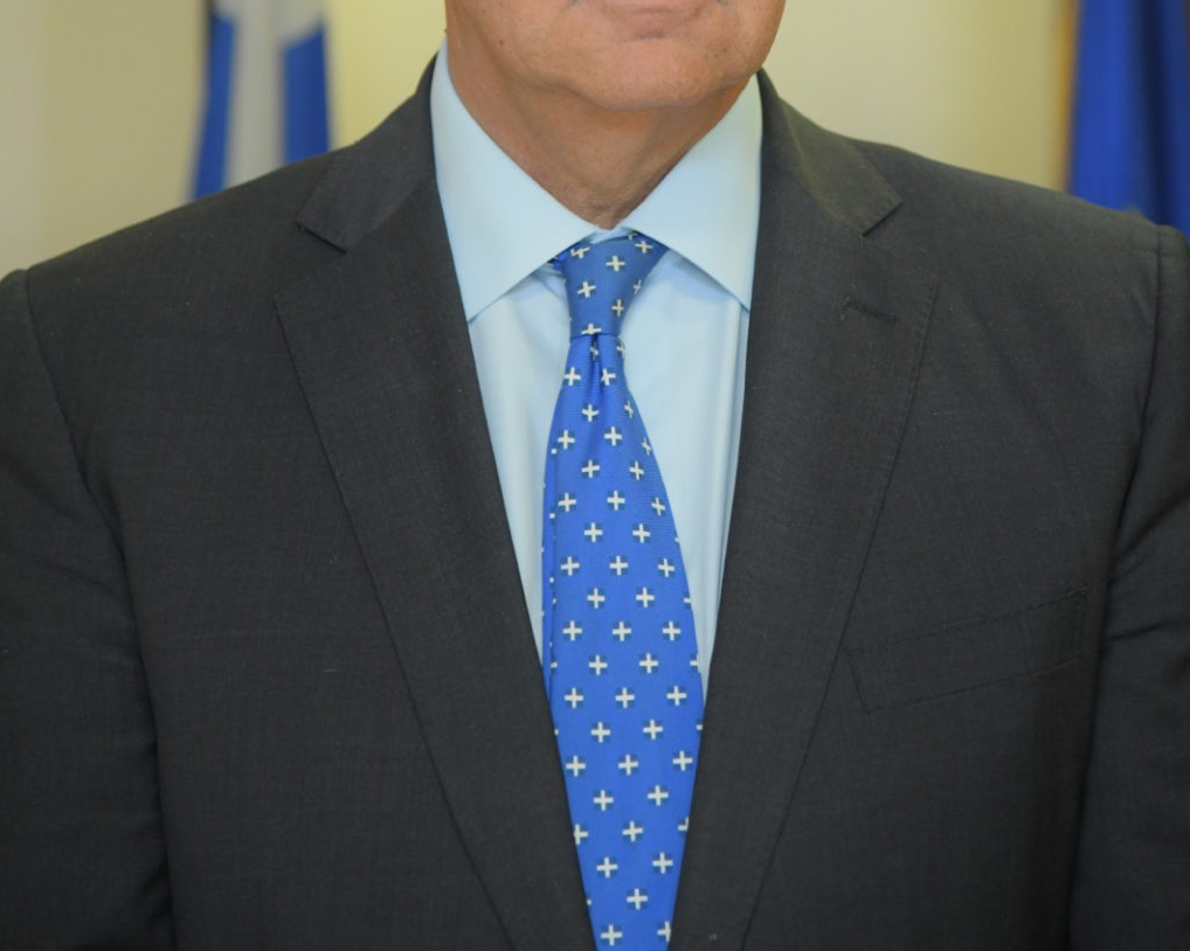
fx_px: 5986
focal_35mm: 170
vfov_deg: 9.0
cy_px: 79
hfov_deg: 11.4
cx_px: 596
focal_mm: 120
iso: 2500
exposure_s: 1/250
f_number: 4
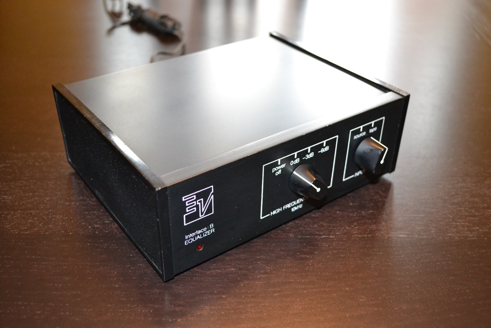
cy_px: 164
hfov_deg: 49.5
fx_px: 532
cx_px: 246
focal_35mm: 39
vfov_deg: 34.2
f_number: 4.2
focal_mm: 26
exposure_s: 1/60
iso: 2500
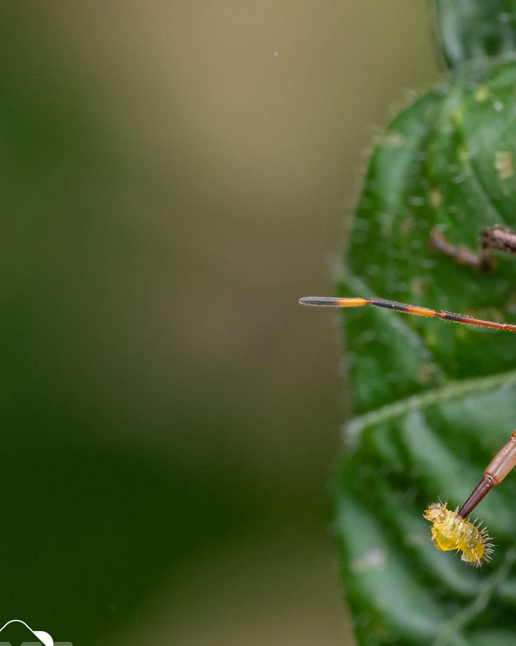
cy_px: 288
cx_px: 633
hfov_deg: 7.0
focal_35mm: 218
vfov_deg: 8.9
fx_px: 4162
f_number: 14
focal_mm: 105
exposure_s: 1/200
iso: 200
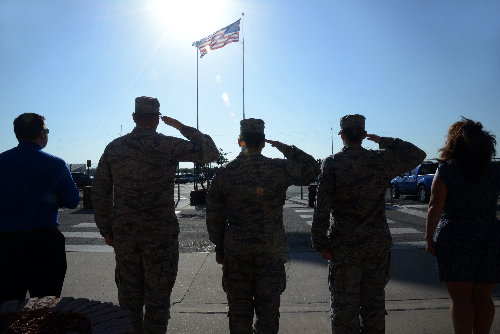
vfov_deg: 53.2
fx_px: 333
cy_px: 167
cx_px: 250
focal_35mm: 24
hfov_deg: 73.7
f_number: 22
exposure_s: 1/500
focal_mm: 24
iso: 800
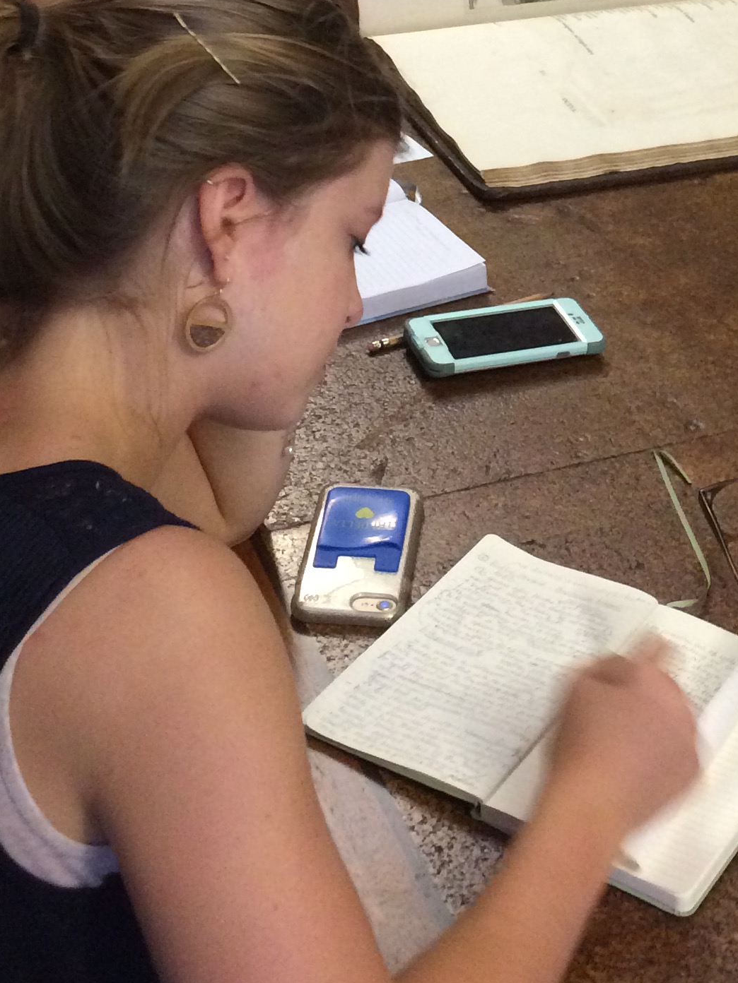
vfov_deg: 27.6
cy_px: 104
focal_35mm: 68
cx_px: 592
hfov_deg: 21.3
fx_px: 1933
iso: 320
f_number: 2.2
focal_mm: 4.15
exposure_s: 1/30
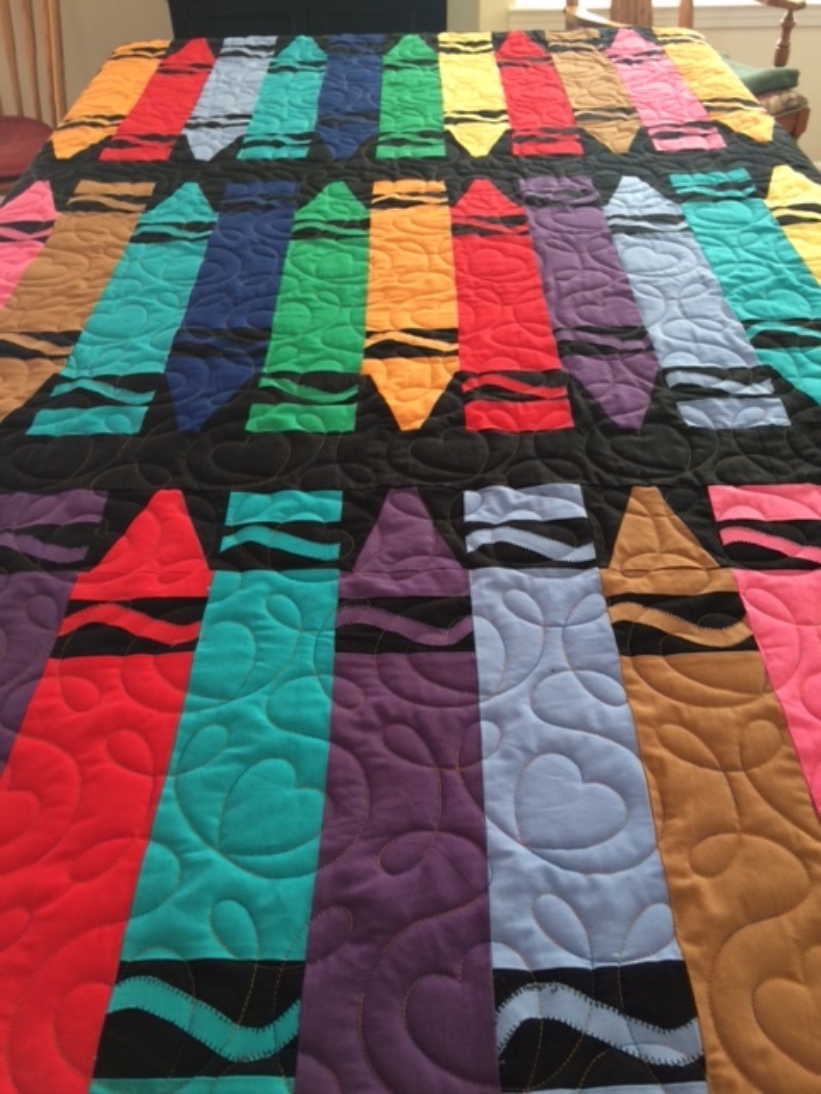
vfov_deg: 61.7
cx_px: 410
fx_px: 917
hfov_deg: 48.2
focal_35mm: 29
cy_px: 547
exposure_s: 1/30
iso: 64
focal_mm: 4.15
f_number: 2.2
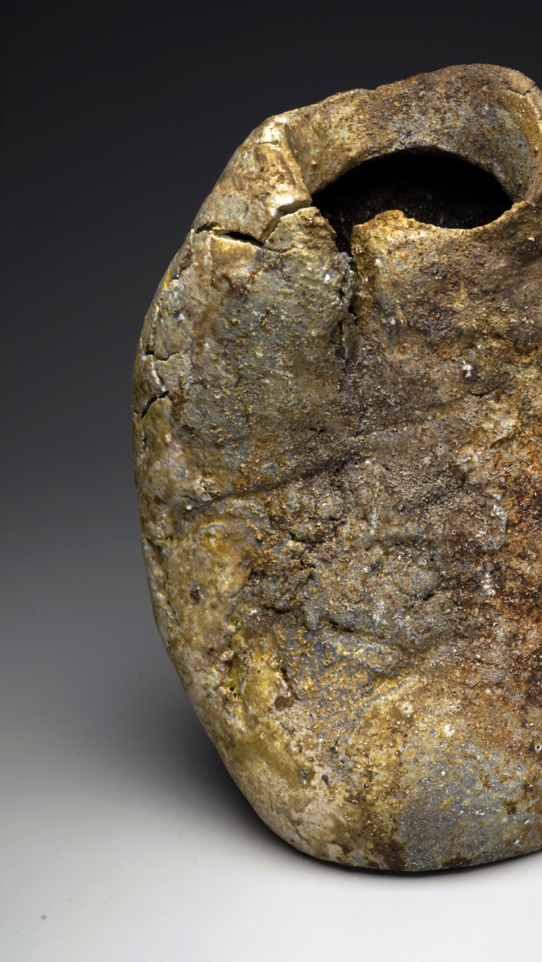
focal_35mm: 69
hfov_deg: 17.4
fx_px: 1762
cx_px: 403
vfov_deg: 30.6
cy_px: 446
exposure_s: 1/2
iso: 100
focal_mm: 50
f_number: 20
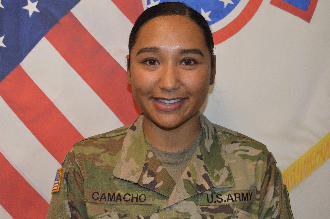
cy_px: 110
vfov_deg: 28.0
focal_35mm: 48
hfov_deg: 41.1
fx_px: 440
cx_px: 165
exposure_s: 1/60
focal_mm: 32
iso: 1600
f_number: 4.8
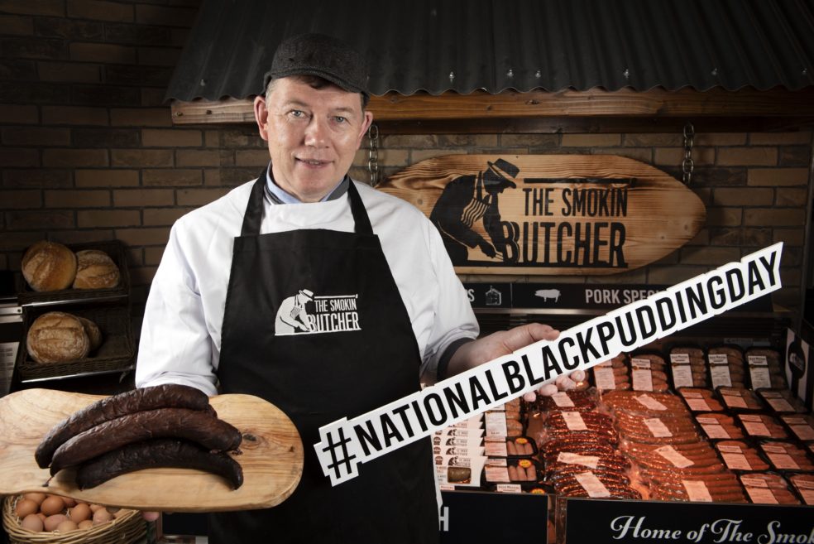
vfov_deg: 41.2
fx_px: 724
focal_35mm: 32
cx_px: 407
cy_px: 272
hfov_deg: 58.7
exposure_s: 1/125
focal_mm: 32
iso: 100
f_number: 8
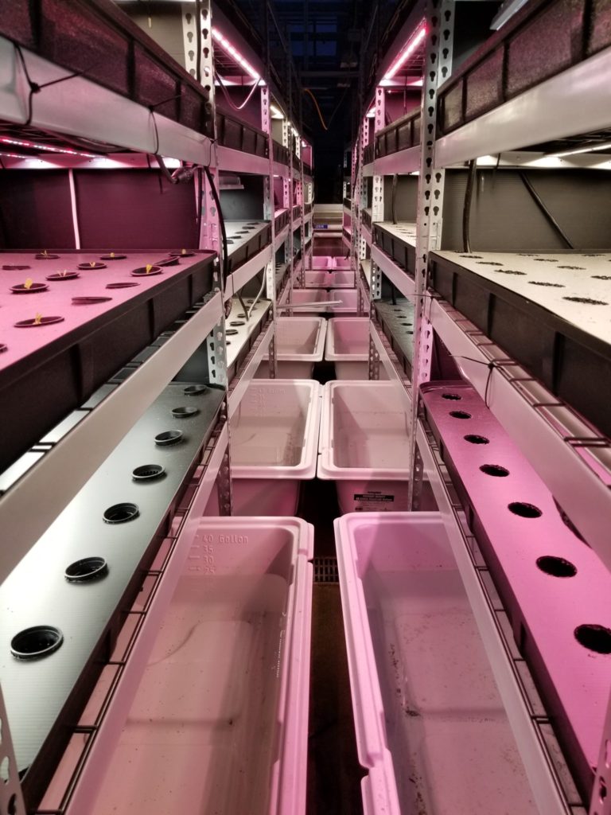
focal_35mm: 26
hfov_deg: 53.1
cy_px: 408
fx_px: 612
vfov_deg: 67.3
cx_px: 306
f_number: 1.7
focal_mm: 4.25
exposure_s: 1/216
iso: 50
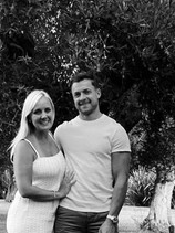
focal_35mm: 79
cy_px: 179
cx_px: 96
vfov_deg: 24.4
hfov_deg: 18.6
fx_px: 533
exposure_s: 1/60
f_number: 1.8
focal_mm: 4.25
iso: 400
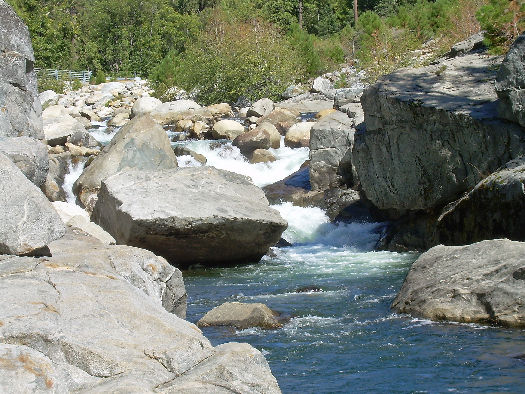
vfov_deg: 13.5
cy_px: 197
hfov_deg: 17.9
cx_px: 262
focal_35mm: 110
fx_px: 1668
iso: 50
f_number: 8
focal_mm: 18.9
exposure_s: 1/105
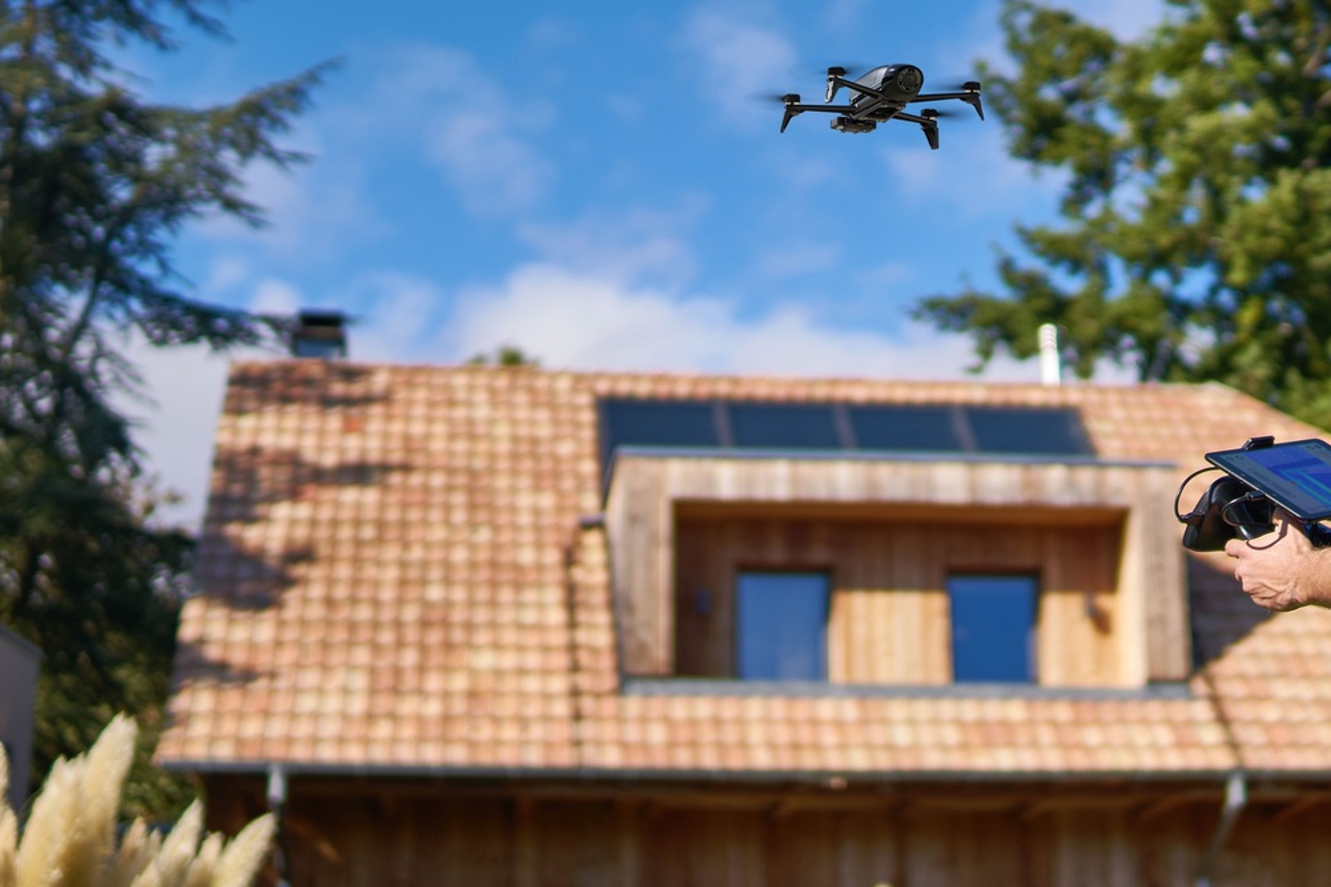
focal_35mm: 72
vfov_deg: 18.9
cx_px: 897
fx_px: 2662
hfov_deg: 27.9
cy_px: 337
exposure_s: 1/5000
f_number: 1.4
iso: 50
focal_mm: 30
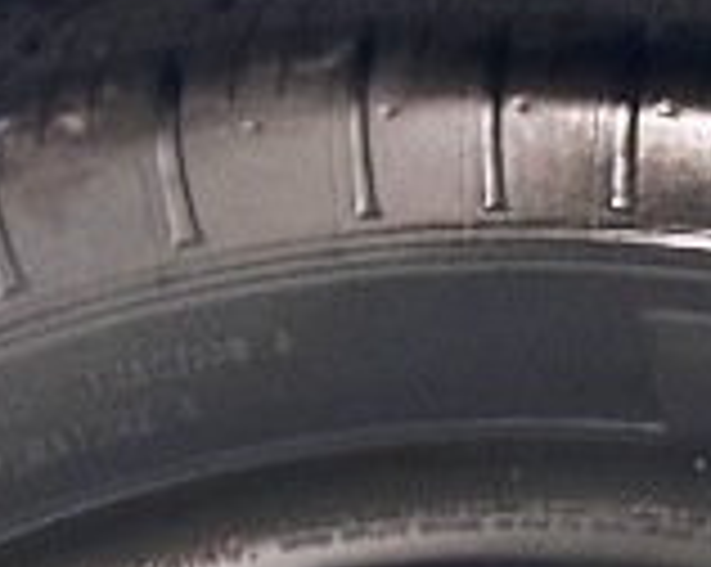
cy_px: 1526
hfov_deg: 6.4
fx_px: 6389
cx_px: 477
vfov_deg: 4.9
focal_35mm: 304
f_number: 1.78
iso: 500
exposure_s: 1/30
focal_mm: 6.86
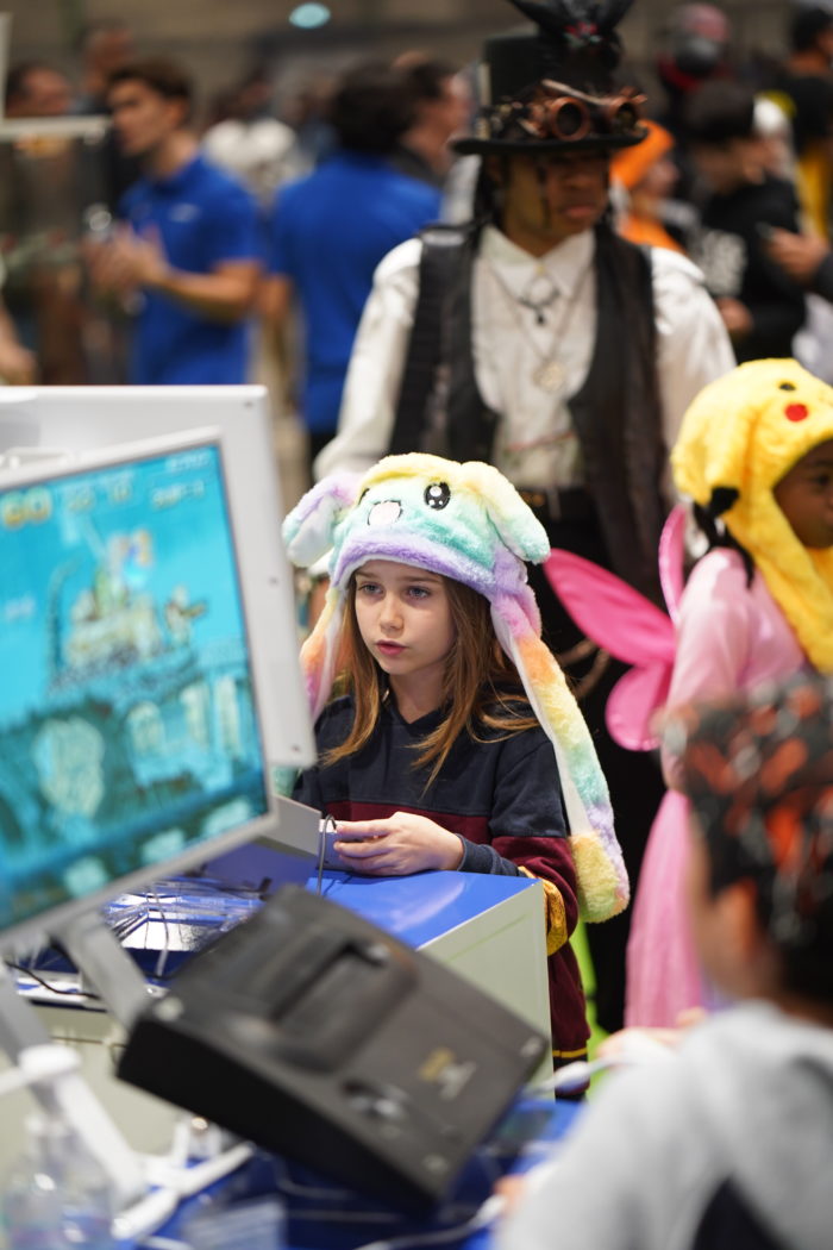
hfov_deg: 16.1
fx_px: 2950
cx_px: 416
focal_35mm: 85
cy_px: 625
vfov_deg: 23.9
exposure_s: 1/100
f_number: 1.8
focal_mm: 85
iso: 800
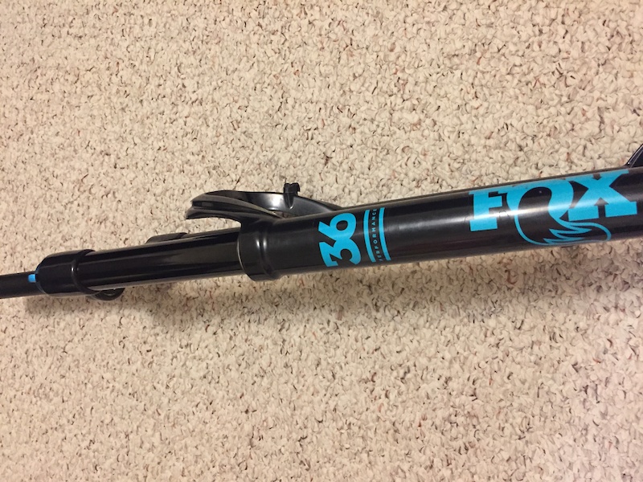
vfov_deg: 48.2
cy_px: 241
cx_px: 322
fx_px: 539
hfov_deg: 61.7
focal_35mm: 29
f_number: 2.2
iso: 320
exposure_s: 1/15
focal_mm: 4.15
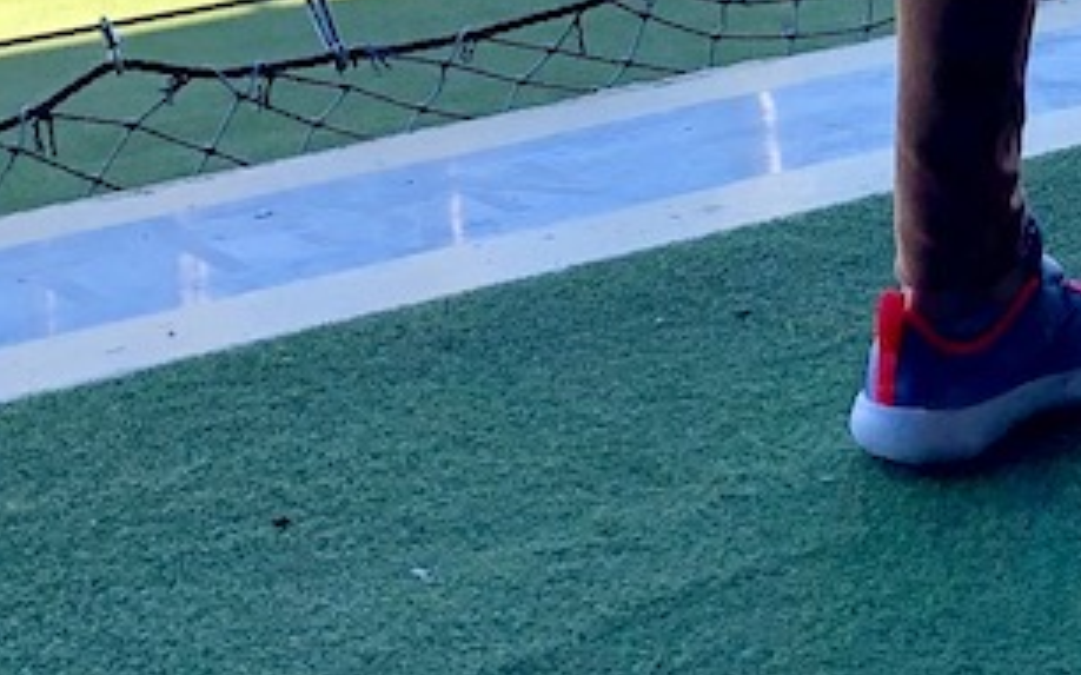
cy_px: -675
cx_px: 1459
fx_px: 3652
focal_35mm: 124
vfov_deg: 9.8
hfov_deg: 15.9
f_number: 1.8
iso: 20
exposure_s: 1/552
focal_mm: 3.99
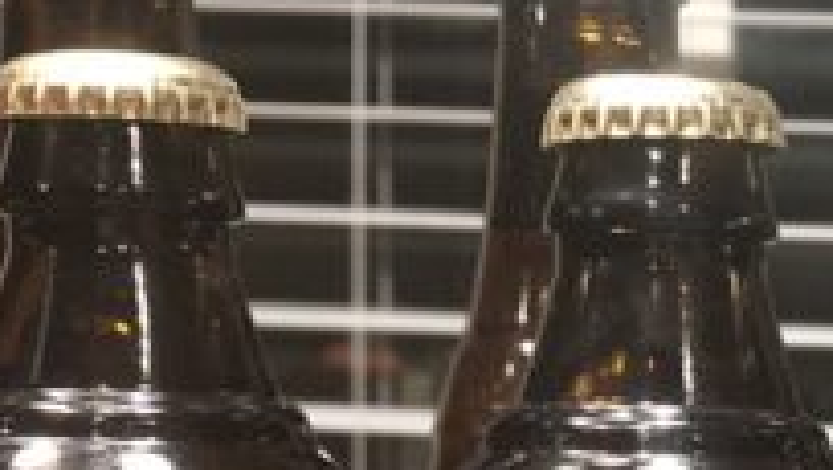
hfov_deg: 18.2
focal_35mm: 115
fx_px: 2541
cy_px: 866
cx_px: 808
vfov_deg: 10.0
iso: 100
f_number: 1.8
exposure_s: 1/9
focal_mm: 3.99
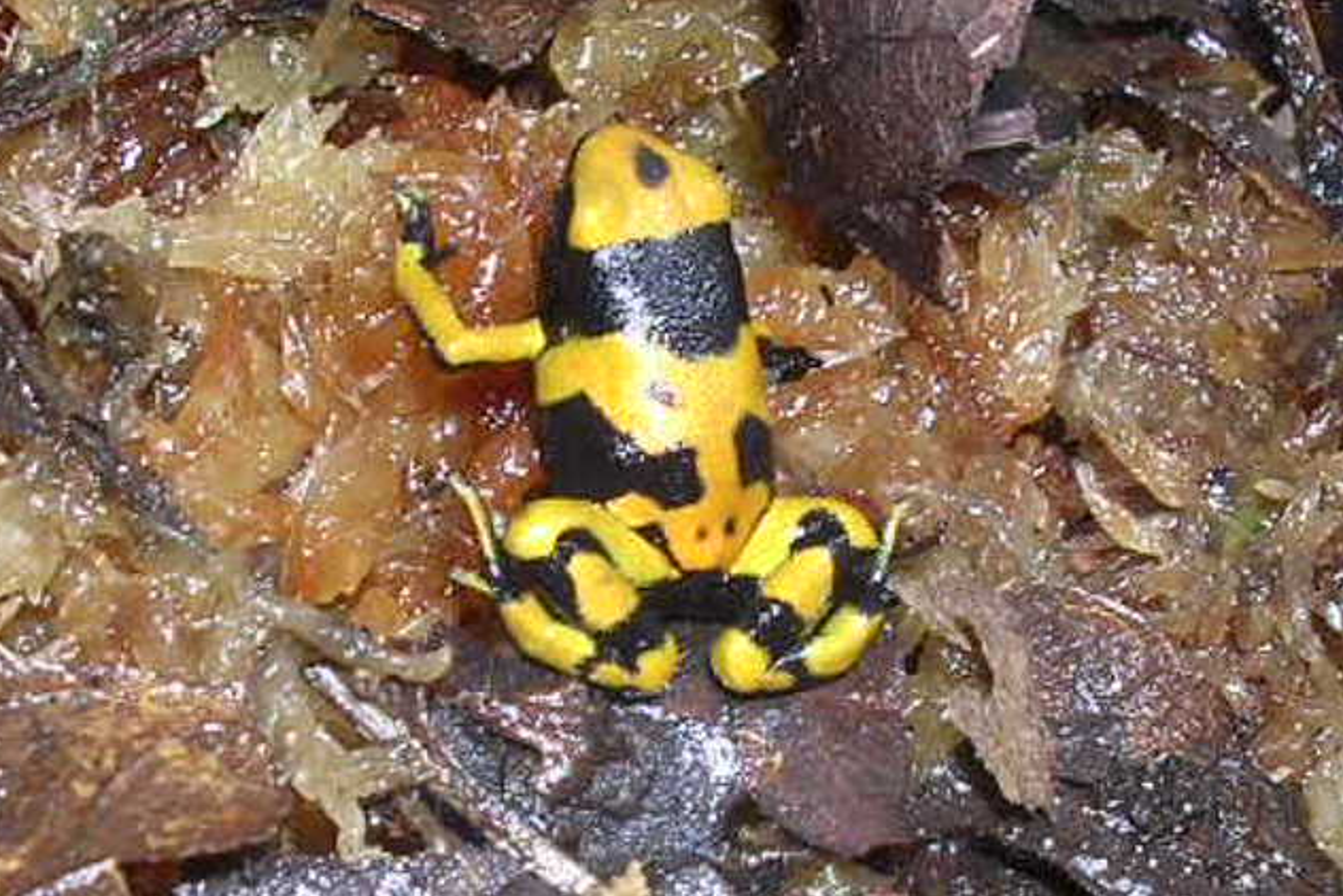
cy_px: 505
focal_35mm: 40
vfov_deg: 33.4
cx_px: 665
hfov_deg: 48.4
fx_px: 1493
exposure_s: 1/60.1
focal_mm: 5.8
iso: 100
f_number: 5.6
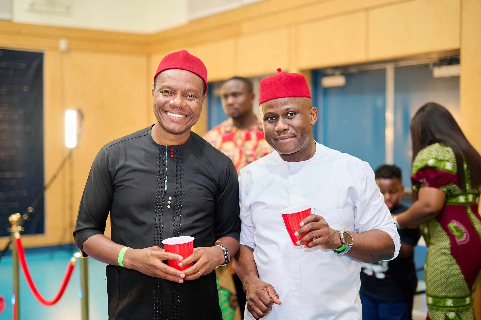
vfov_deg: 26.9
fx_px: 668
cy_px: 160
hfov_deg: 39.6
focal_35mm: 50
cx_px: 240
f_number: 1.8
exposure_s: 1/200
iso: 2000
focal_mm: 50
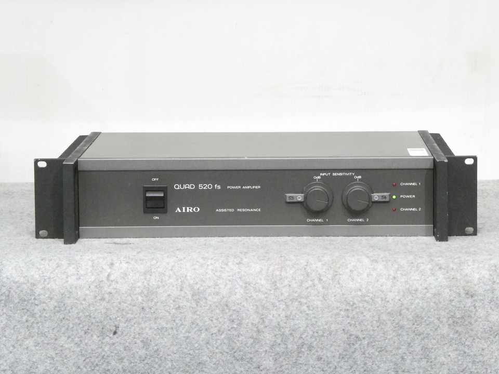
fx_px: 1787
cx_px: 250
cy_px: 187
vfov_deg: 12.0
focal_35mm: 124
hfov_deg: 15.9
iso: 1600
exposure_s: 1/40
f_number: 5.2
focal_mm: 22.3
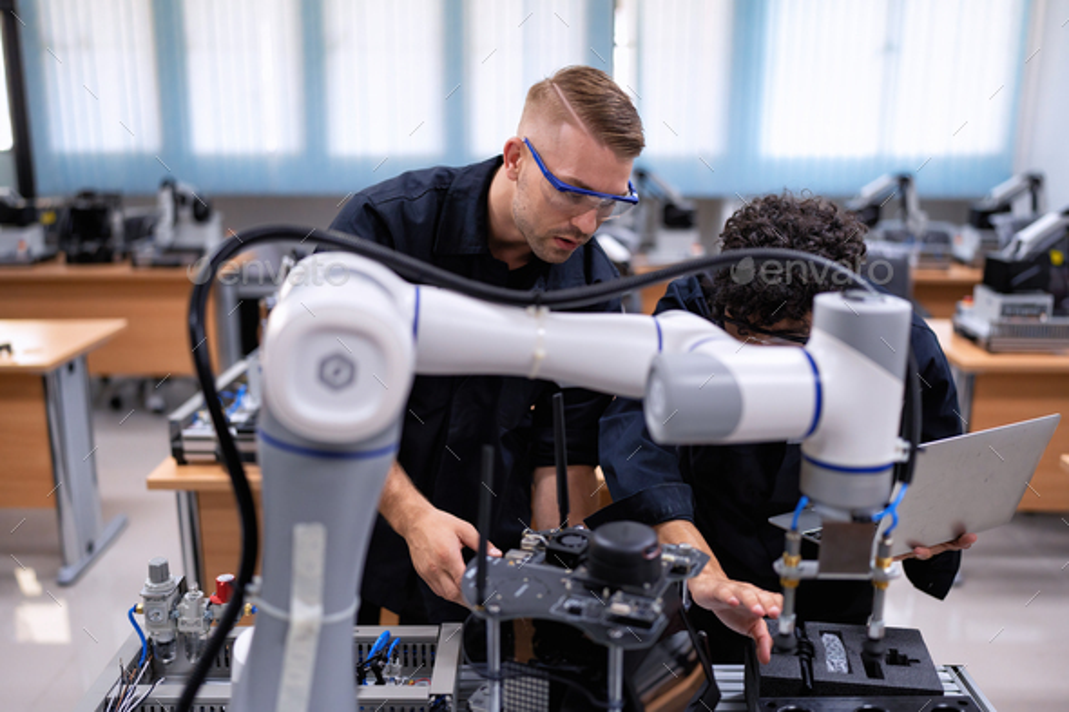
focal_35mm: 35
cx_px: 534
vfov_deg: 37.8
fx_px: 1039
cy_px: 356
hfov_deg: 54.4
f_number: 1.4
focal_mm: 35
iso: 1000
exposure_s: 1/1250
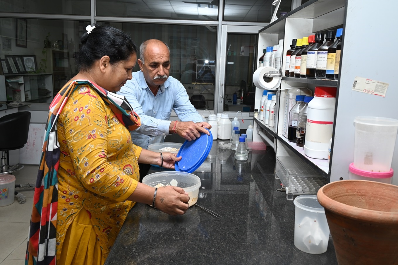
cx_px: 199
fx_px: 354
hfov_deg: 58.7
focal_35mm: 32
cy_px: 132
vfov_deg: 41.1
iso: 400
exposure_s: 1/125
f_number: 8
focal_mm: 32
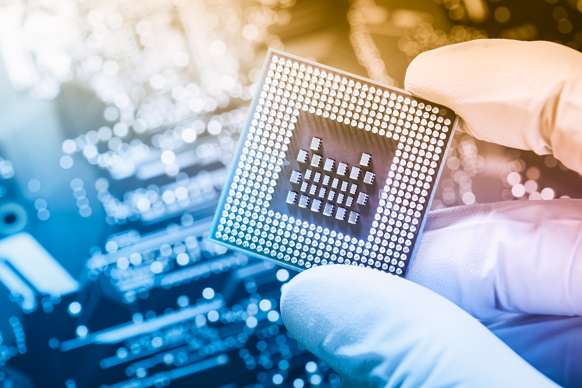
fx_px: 1698
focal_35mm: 105
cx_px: 291
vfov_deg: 13.1
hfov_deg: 19.4
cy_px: 194
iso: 160
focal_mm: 105
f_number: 8
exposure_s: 1/200
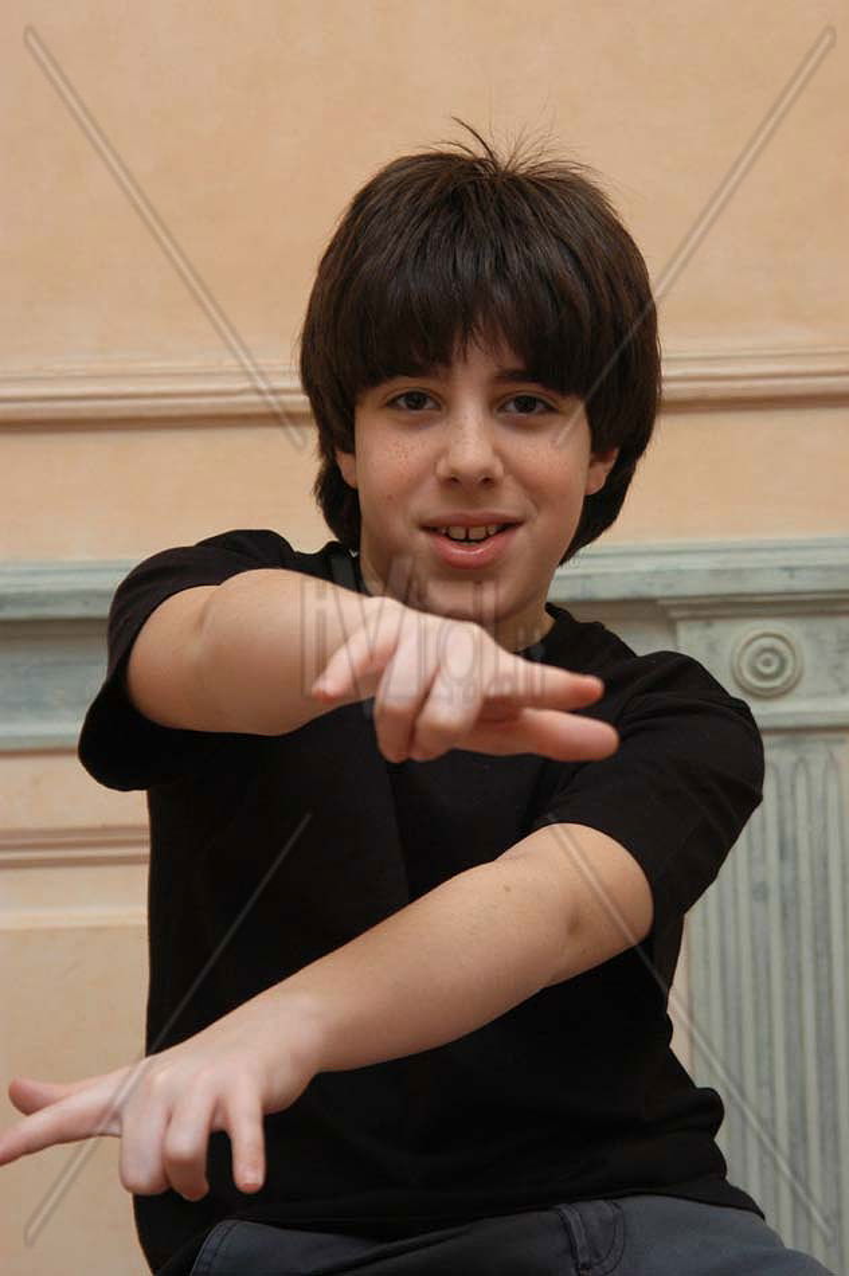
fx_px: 4357
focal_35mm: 123
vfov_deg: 16.7
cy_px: 638
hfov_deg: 11.1
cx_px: 424
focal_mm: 82
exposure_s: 1/60
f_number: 5.6
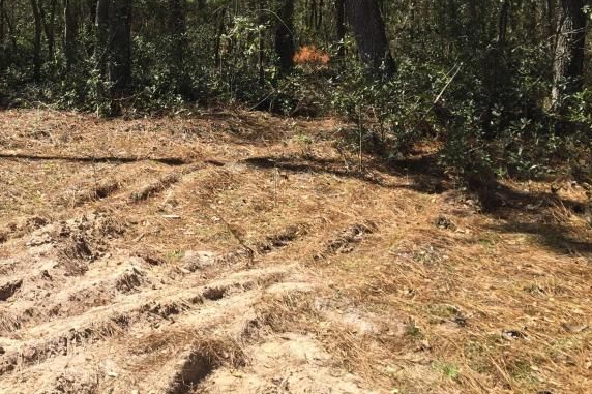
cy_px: 25
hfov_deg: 34.9
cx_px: 66
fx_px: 888
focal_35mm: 54
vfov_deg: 24.2
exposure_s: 1/1041
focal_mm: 4.15
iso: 32
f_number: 2.2
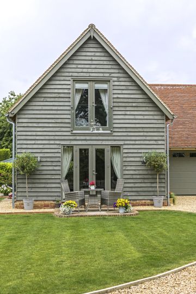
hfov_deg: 29.9
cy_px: 147
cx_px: 98
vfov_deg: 43.6
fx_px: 367
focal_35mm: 45
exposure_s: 1/640
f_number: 8
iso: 320
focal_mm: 45
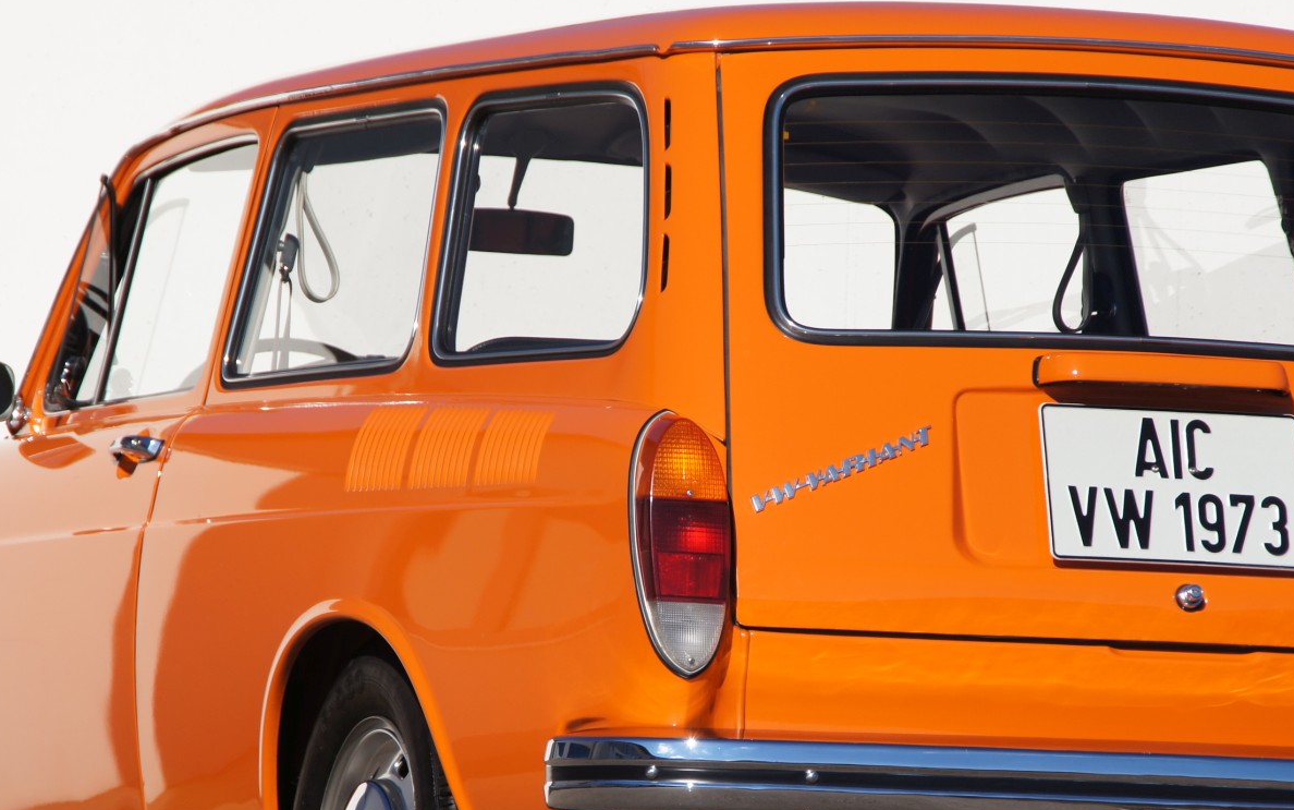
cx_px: 689
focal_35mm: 370
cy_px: 532
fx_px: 13051
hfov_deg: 5.7
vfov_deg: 3.6
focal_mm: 150
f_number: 8
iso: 100
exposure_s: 1/400
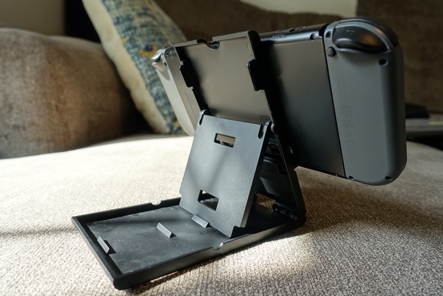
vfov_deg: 53.1
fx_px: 295
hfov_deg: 73.7
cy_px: 148
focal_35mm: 24
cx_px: 222
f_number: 2.8
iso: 125
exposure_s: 1/60
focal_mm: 8.8
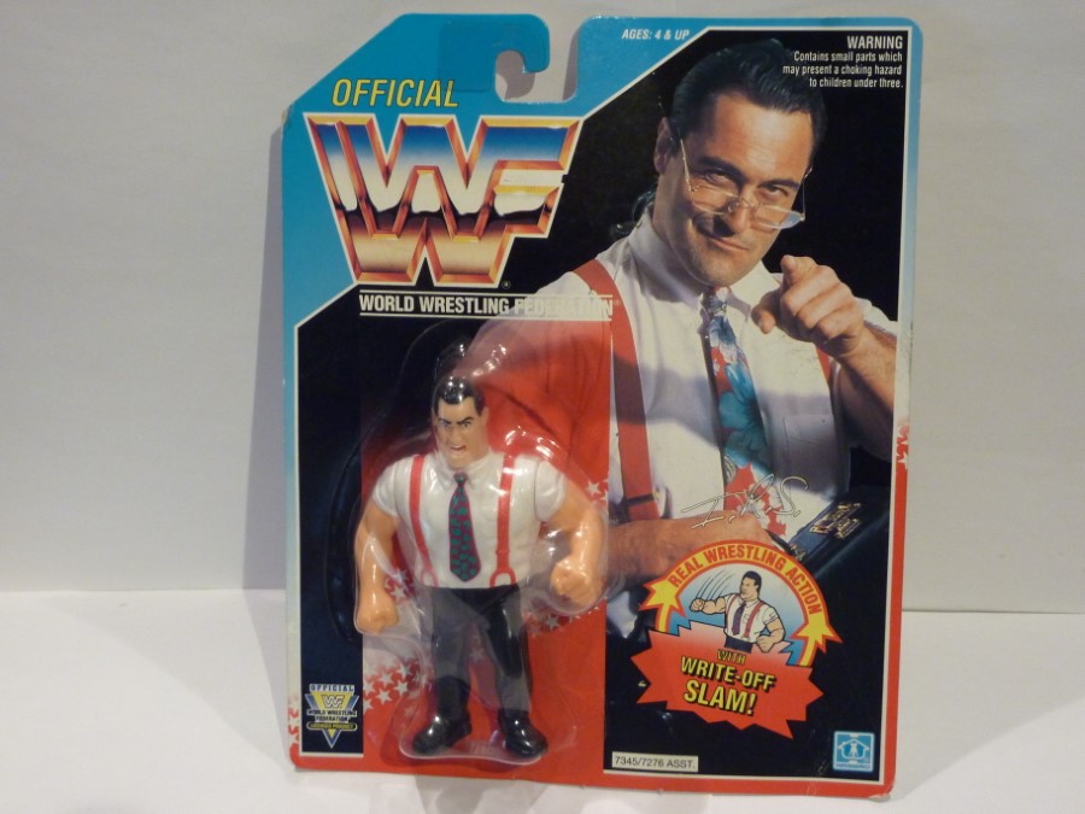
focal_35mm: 55
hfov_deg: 34.9
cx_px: 542
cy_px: 407
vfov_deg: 26.6
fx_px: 1724
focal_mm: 9.1
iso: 400
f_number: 3.9
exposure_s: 1/40
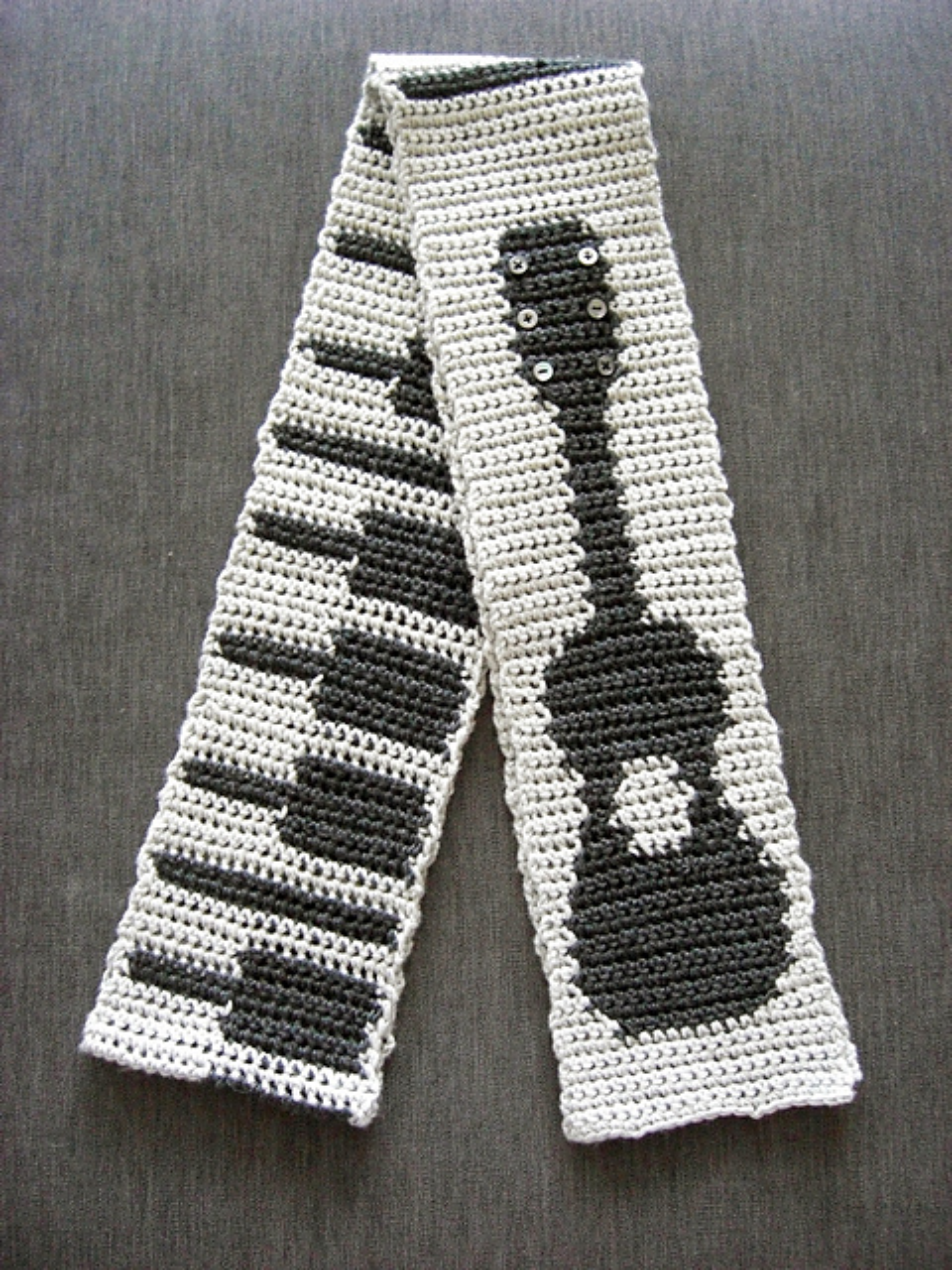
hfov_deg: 37.7
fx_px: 1393
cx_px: 476
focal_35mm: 38
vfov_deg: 49.0
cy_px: 635
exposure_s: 1/13
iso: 800
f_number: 2.8
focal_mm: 7.9
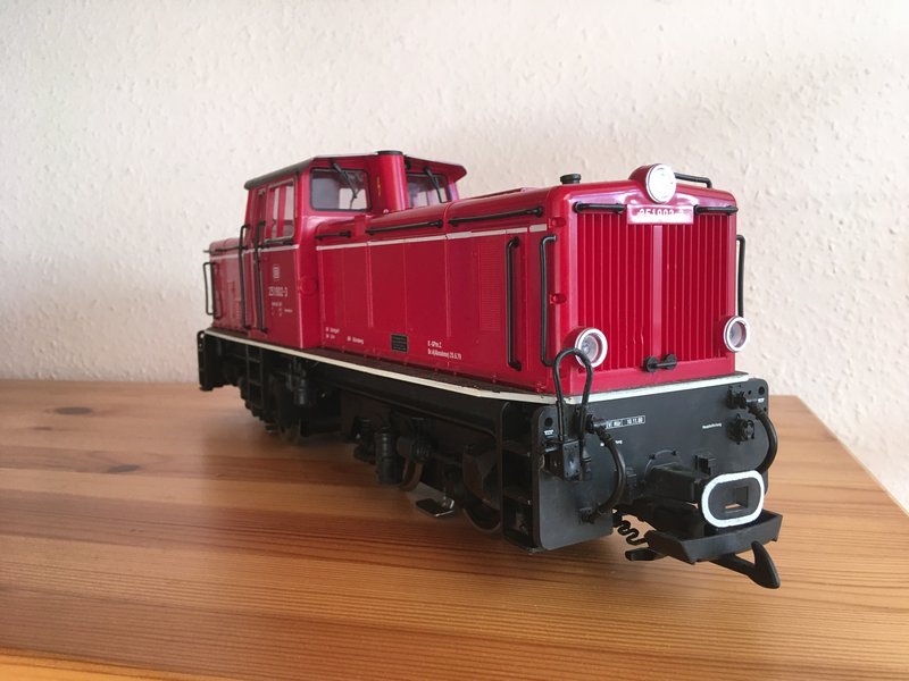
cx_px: 454
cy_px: 340
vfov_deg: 48.2
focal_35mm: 29
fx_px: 762
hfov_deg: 61.7
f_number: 2.2
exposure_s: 1/33
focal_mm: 4.15
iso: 64
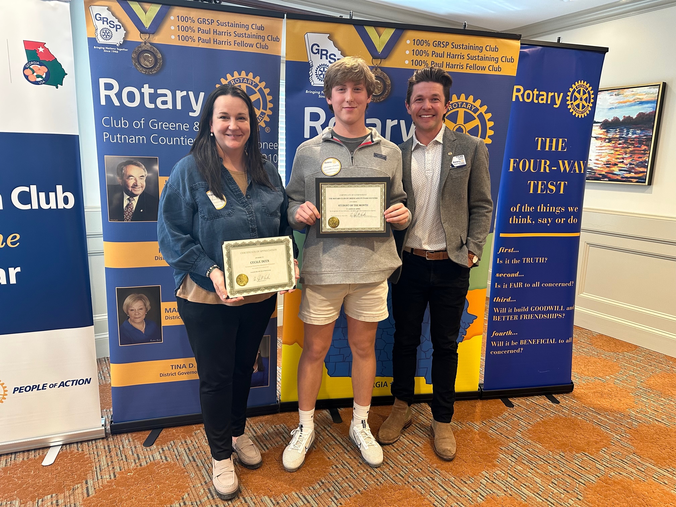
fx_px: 469
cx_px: 338
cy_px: 254
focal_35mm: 24
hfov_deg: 71.6
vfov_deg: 56.8
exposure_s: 1/60
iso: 250
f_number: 1.78
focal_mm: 6.86
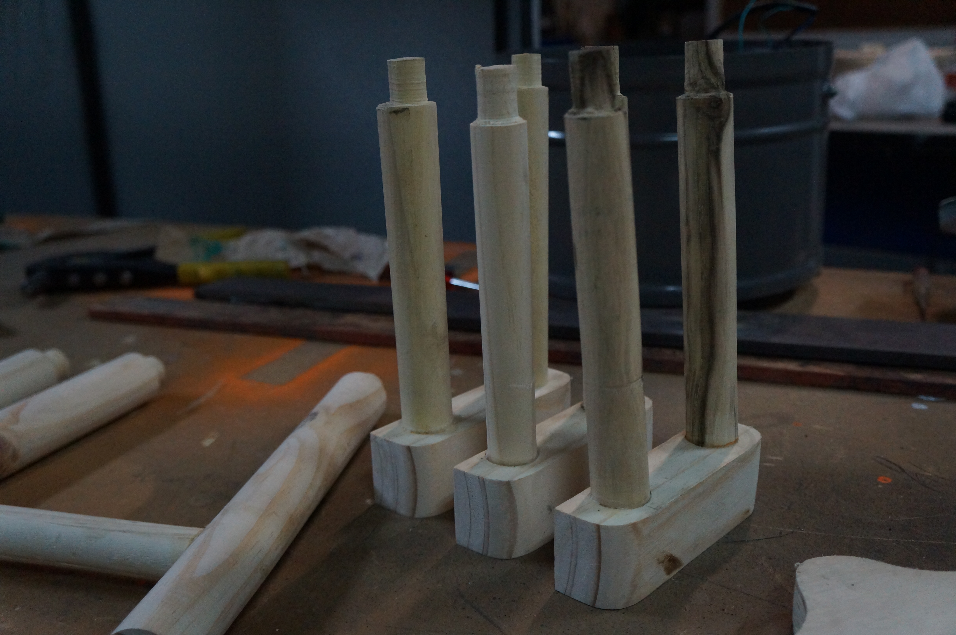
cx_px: 478
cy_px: 318
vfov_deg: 36.8
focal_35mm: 36
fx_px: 955
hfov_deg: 53.2
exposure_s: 1/125
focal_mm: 24
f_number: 4
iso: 3200
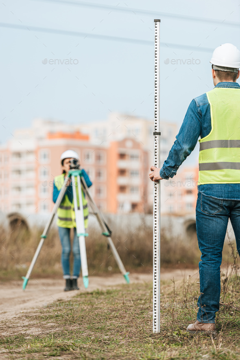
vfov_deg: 12.4
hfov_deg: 8.3
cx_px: 120
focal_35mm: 165
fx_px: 1649
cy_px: 180
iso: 125
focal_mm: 165
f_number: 3.5
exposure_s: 1/640
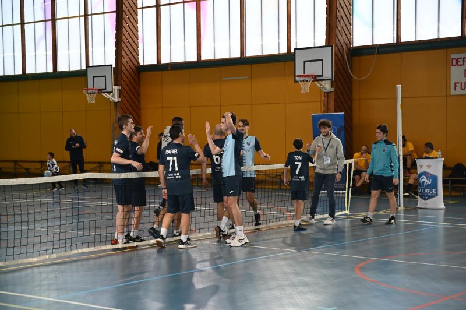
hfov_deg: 28.9
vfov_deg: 19.4
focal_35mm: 70
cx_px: 233
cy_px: 155
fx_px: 905
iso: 640
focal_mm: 70
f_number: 2.8
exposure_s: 1/125
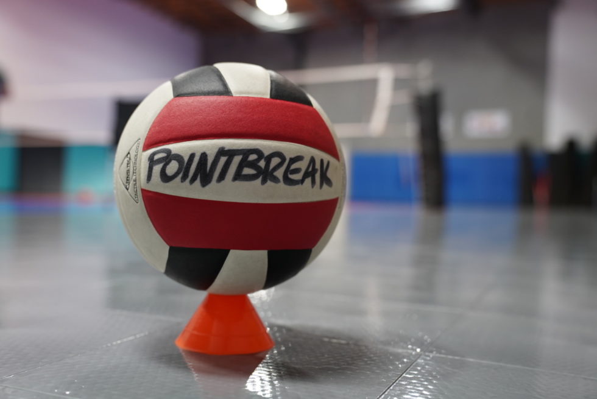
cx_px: 298
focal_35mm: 38
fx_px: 631
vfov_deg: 35.1
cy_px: 200
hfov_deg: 50.7
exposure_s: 1/160
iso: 1600
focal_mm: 38
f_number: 3.2
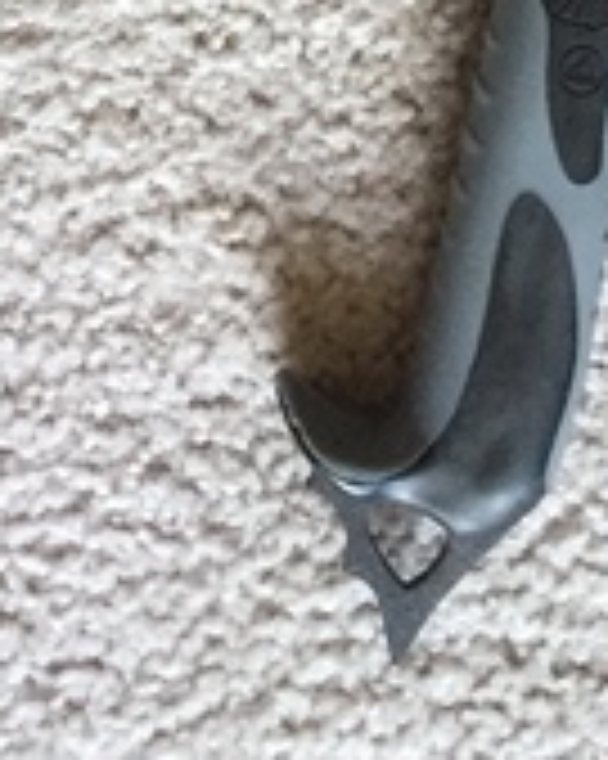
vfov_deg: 12.7
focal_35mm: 126
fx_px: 2837
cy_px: -904
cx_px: 354
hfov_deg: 12.2
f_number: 2.2
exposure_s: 1/30
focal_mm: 4.15
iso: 125
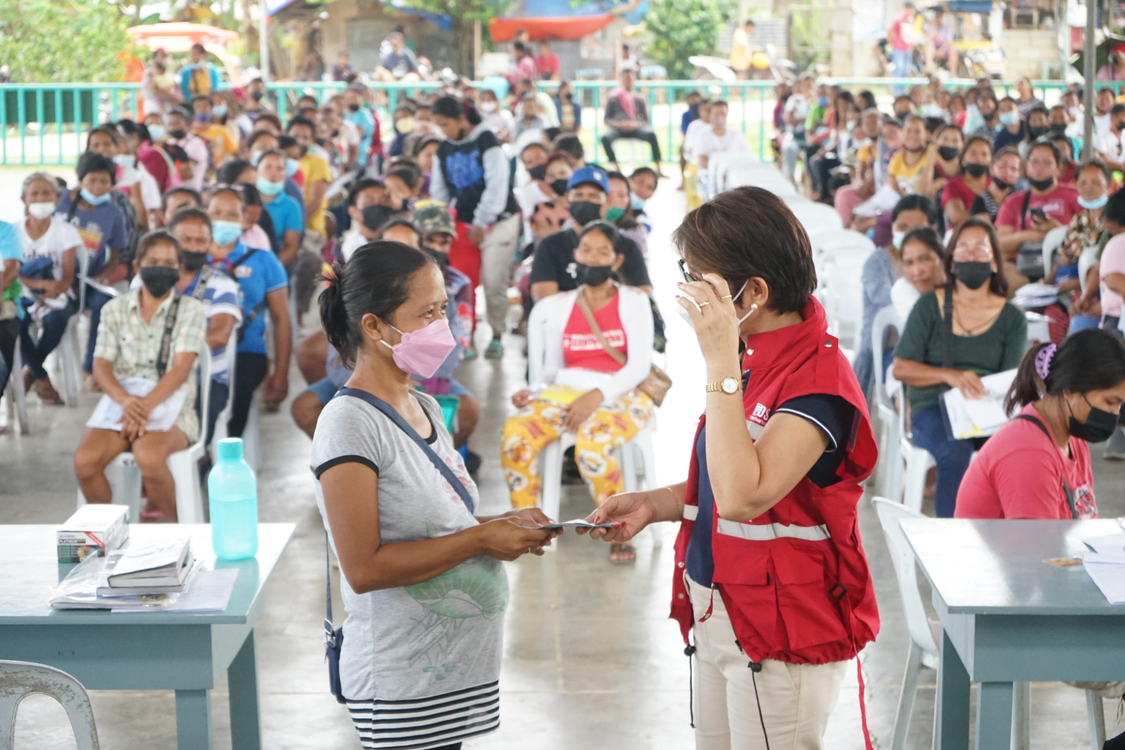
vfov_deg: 19.5
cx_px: 562
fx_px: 2187
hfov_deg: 28.8
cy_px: 375
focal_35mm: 70
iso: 3200
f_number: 6.3
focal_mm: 70
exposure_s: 1/1000
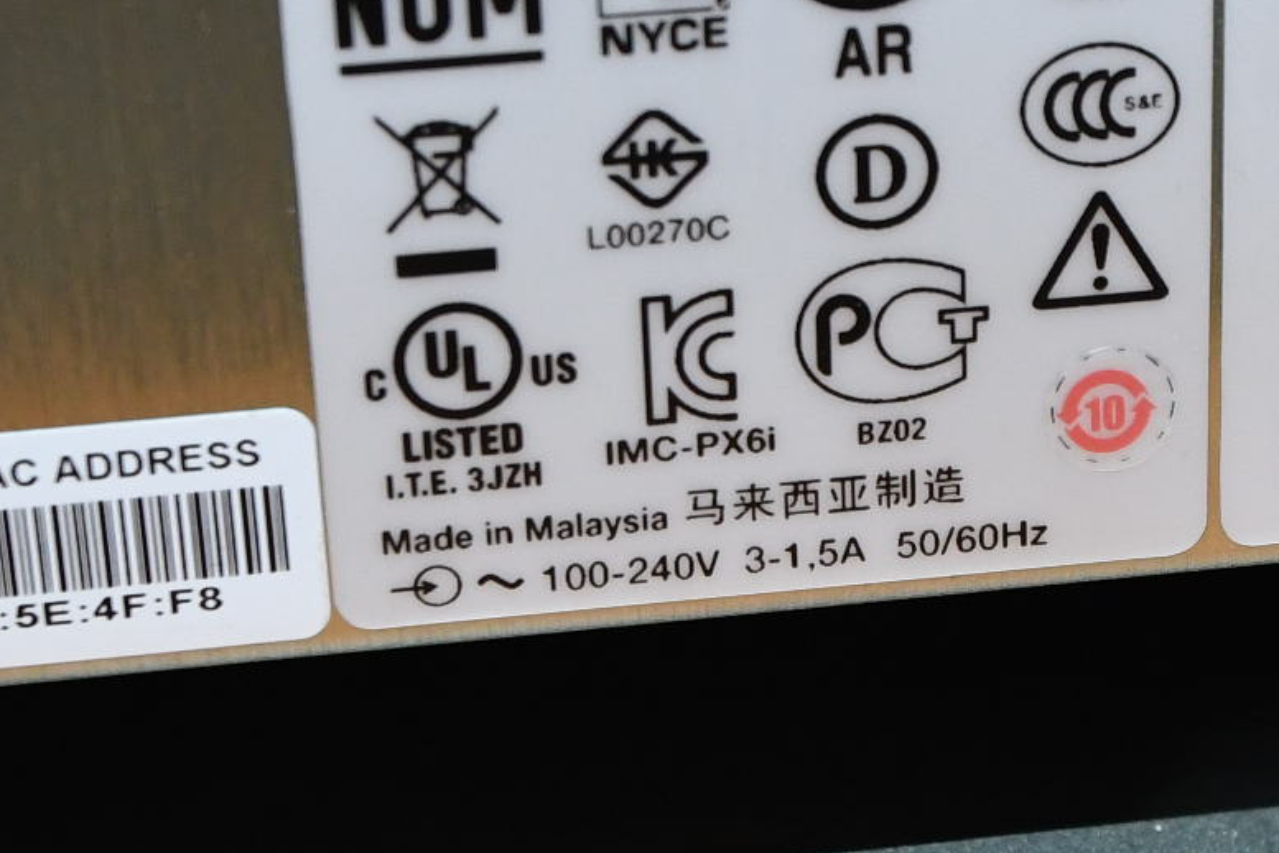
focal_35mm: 129
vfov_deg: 10.6
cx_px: 1093
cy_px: 410
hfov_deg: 15.7
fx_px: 4583
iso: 1000
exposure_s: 1/60
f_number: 5
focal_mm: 24
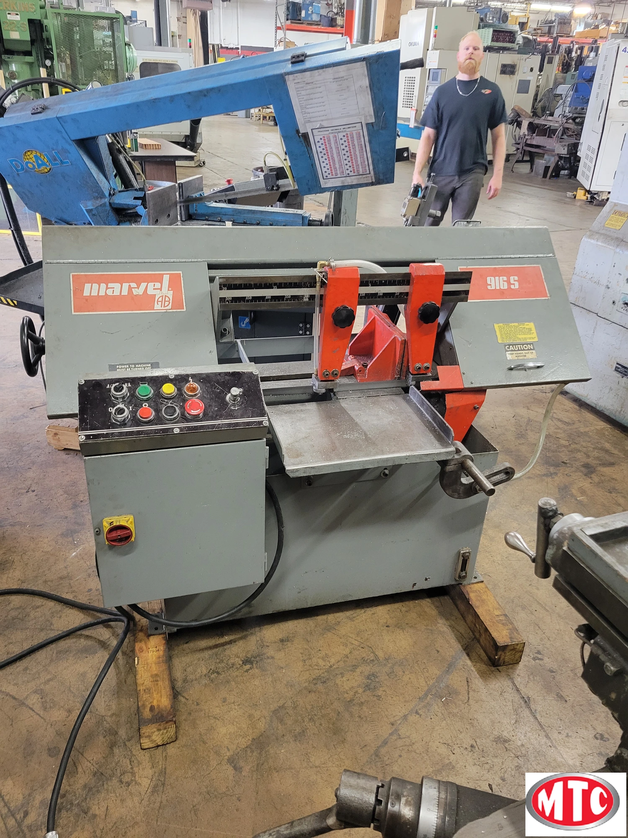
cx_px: 314
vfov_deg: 67.3
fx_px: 629
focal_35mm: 26
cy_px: 419
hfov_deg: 53.1
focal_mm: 5.4
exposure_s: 1/32
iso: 640
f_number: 1.8
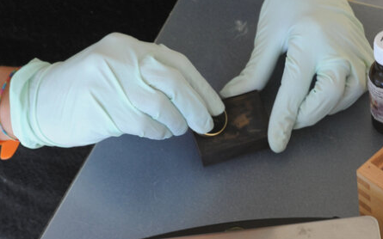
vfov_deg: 8.3
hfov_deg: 13.2
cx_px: 352
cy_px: 202
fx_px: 1639
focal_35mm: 157
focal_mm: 70
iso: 400
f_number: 13
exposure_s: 1/30
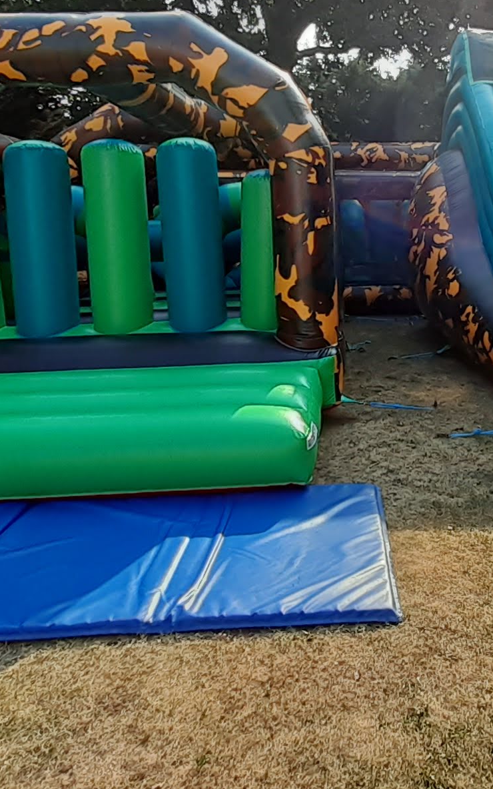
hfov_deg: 39.8
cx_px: 408
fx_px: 645
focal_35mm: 30
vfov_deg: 62.1
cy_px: 299
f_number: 2.2
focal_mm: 1.13
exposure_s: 1/479
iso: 40
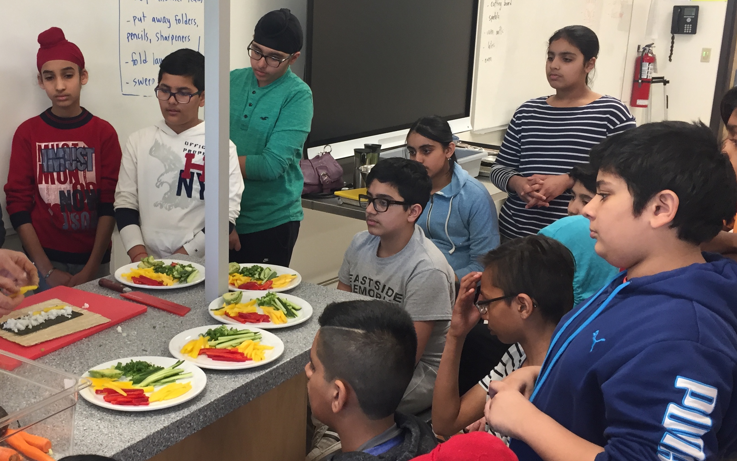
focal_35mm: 46
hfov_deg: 43.1
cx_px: 268
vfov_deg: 28.0
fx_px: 924
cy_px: 240
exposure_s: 1/30
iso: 64
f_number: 2.2
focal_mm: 4.15
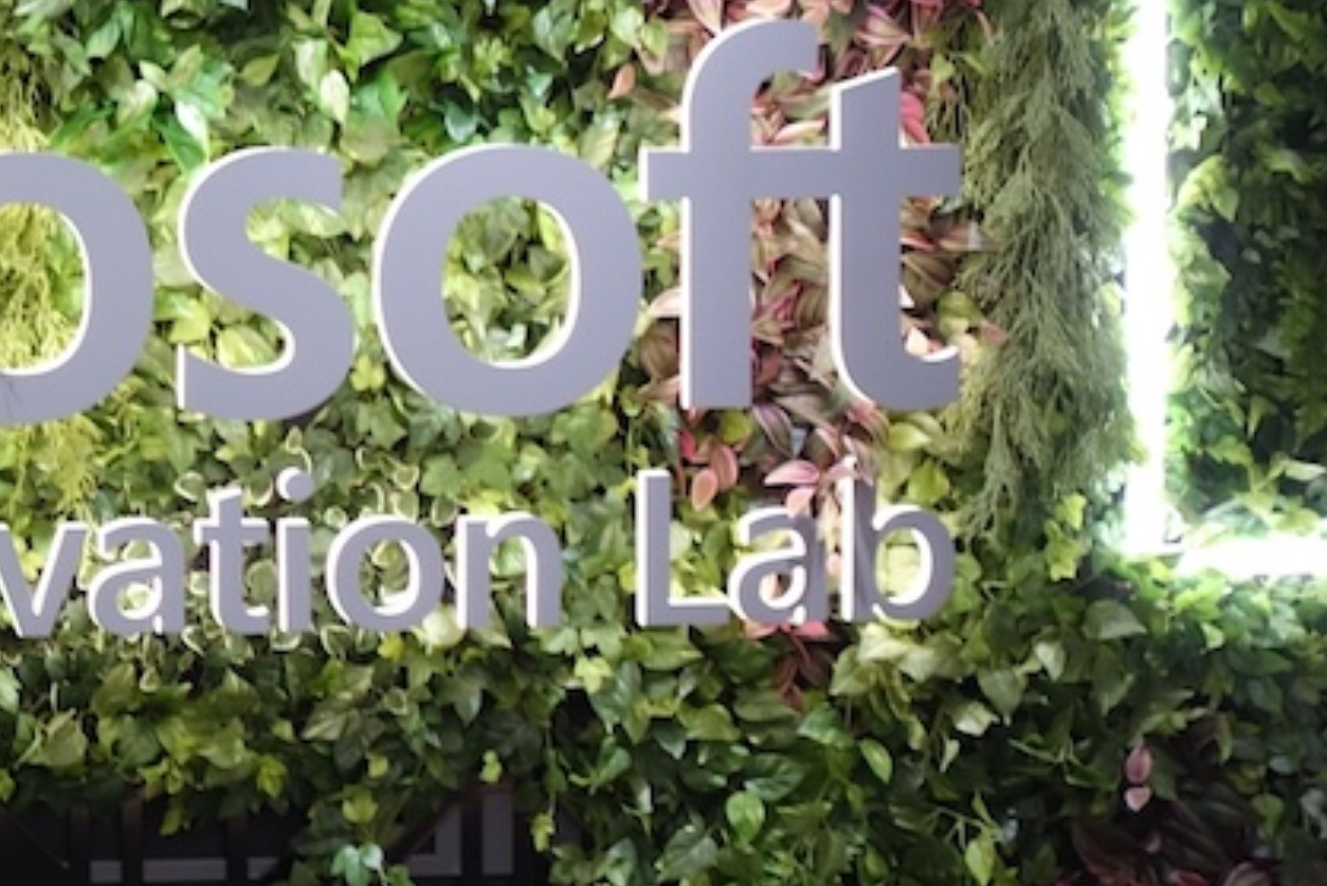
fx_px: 4867
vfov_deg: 10.4
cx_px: -441
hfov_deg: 14.8
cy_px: 216
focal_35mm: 132
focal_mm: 17.18
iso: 160
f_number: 3.2
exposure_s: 1/50
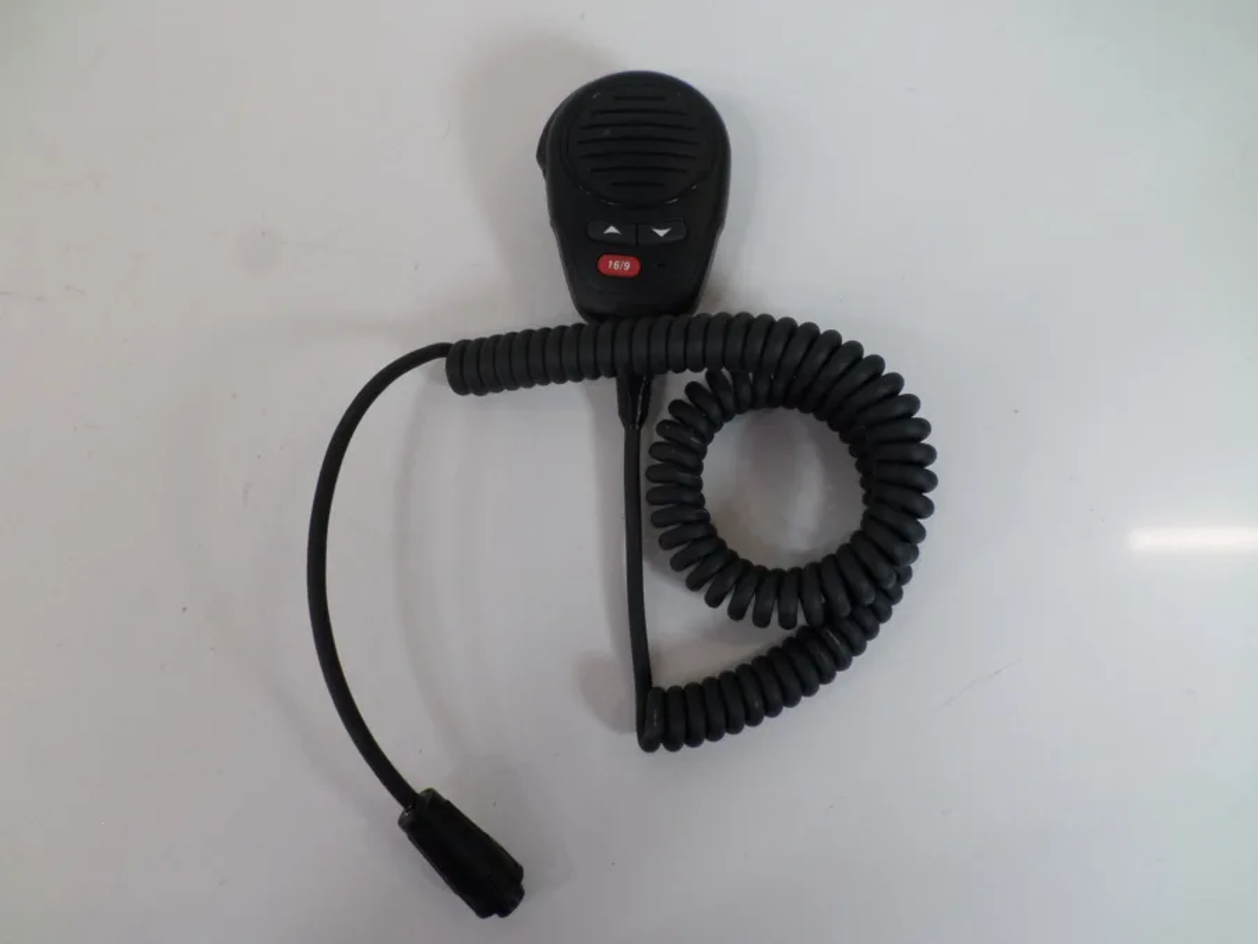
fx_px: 909
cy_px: 472
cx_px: 629
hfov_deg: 69.4
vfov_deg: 54.9
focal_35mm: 25
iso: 80
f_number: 2.5
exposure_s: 1/60
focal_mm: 4.5
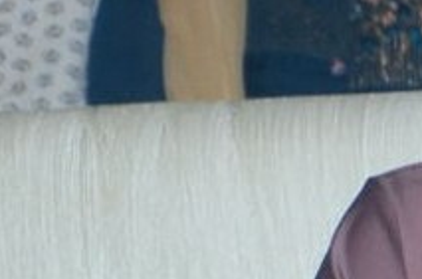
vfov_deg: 1.8
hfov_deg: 2.7
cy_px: 400
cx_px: 1484
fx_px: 8866
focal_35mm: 758
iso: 640
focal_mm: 66
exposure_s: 1/125
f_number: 6.3
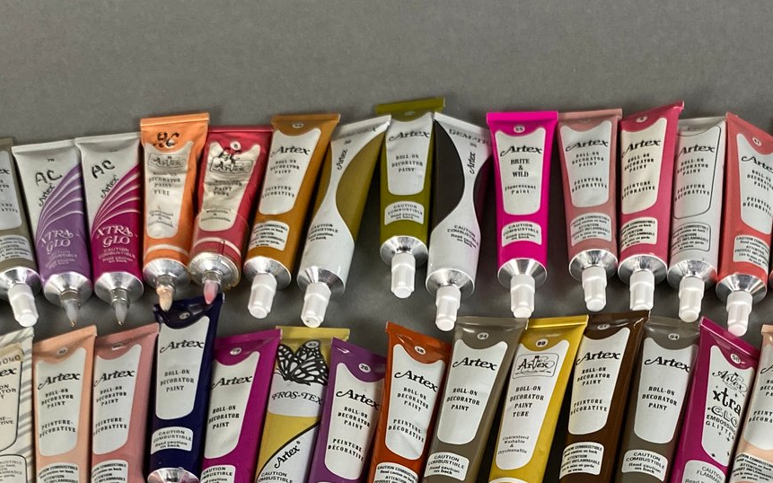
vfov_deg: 18.9
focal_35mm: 64
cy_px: 619
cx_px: 435
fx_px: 1348
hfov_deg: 32.0
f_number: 1.8
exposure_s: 1/120
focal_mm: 4.25
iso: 80
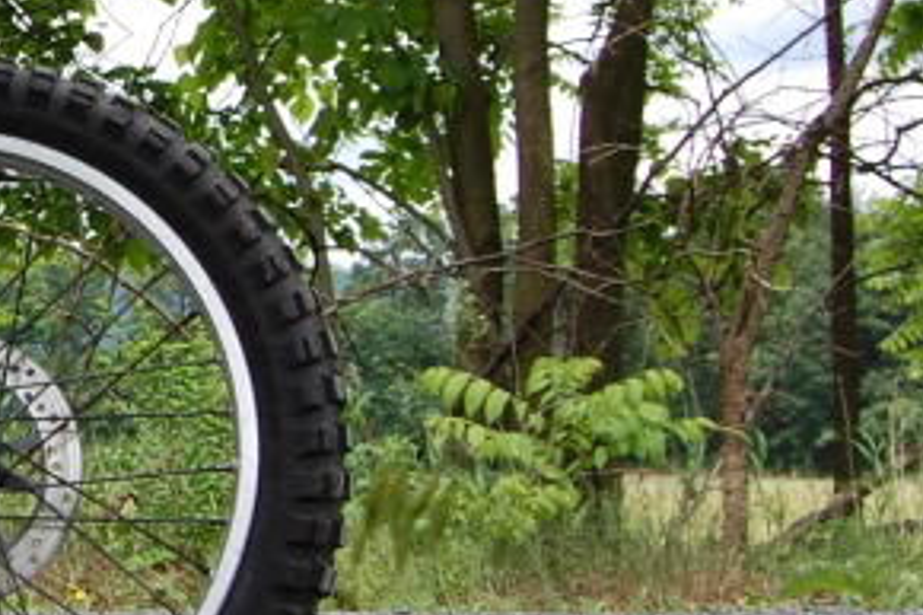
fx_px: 3120
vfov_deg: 11.2
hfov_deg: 15.7
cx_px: -377
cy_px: 99
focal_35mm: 122
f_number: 8
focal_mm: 23
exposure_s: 1/250
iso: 200
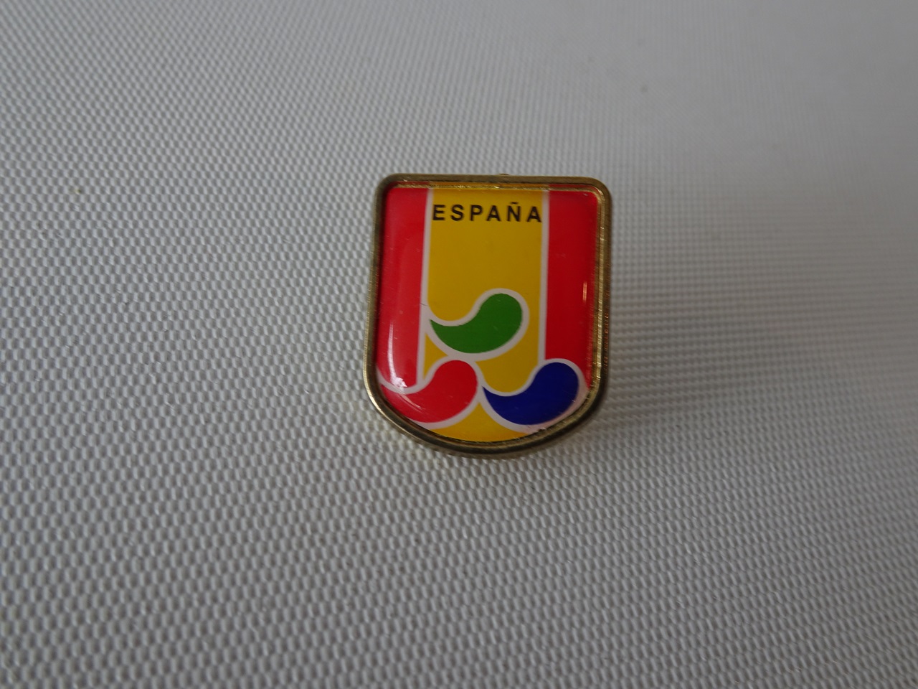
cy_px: 344
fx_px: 769
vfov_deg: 48.2
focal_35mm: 29
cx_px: 459
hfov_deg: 61.7
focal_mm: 4.92
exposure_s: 1/30
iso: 80
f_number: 3.5
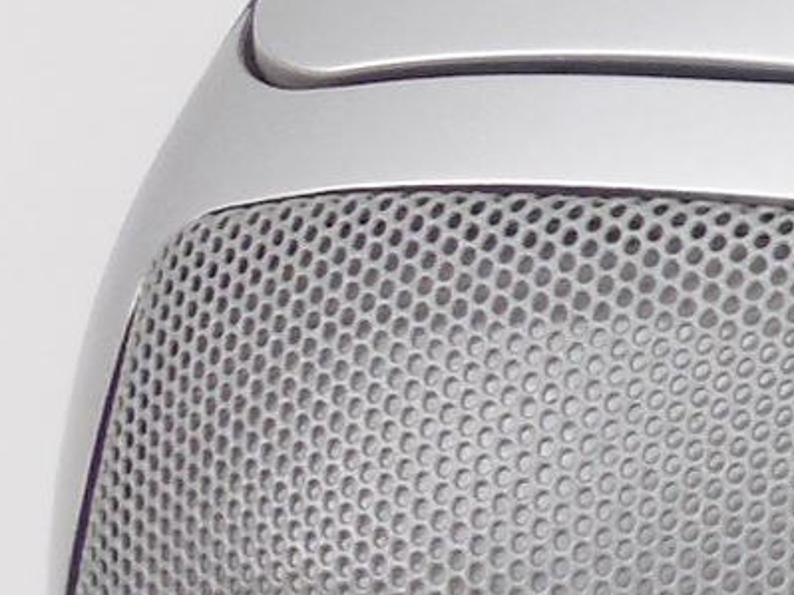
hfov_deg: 10.6
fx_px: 3394
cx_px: 2141
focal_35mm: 148
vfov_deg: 10.0
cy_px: 68
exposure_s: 1/30
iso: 200
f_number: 3.5
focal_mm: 4.6
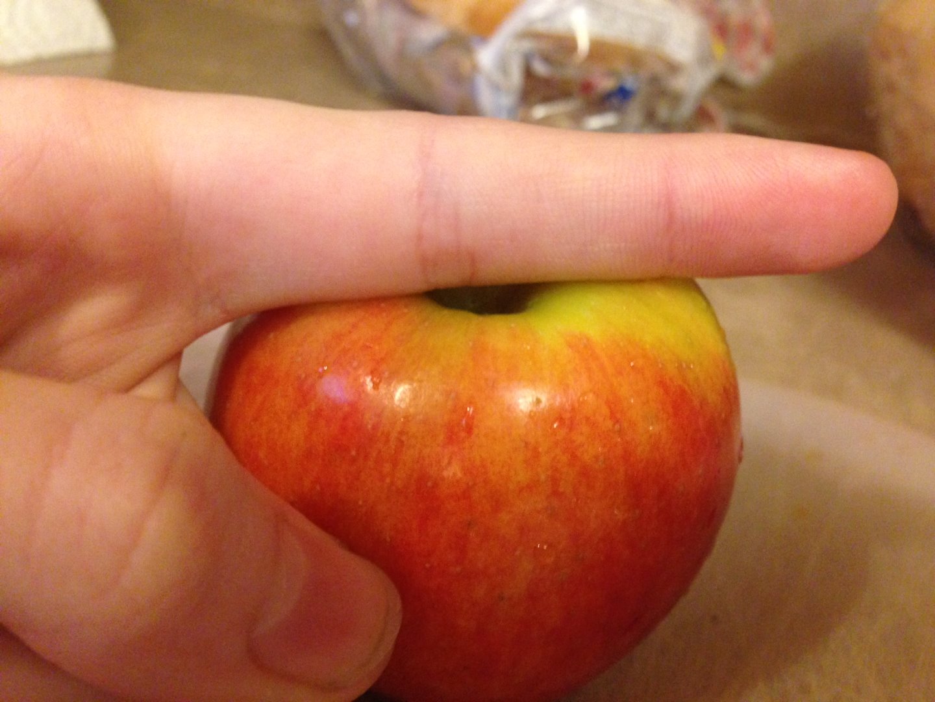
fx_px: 891
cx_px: 468
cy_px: 351
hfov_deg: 55.4
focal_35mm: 33
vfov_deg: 42.9
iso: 320
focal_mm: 4.12
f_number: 2.4
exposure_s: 1/17
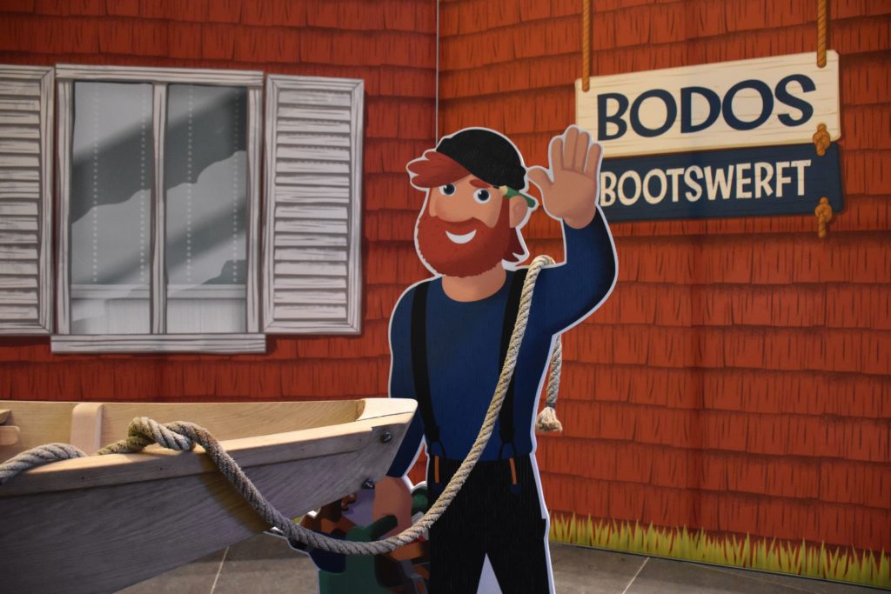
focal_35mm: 27
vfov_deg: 47.9
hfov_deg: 67.4
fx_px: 668
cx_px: 446
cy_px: 297
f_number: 3.5
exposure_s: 1/60
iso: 3200
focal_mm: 18
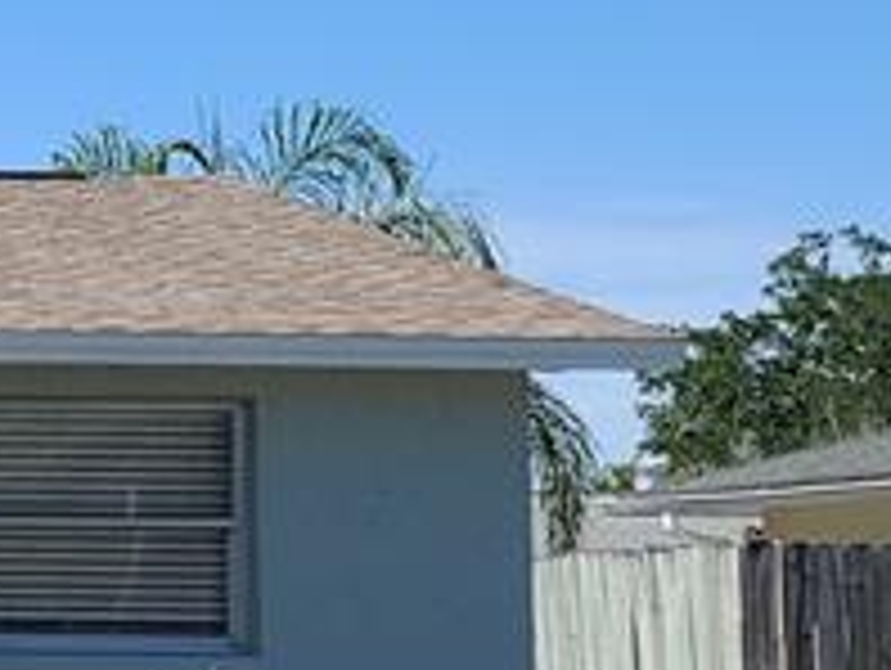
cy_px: 346
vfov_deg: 11.5
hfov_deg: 12.7
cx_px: -1080
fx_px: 3324
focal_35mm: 129
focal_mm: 7
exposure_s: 1/838
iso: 16
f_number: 1.8
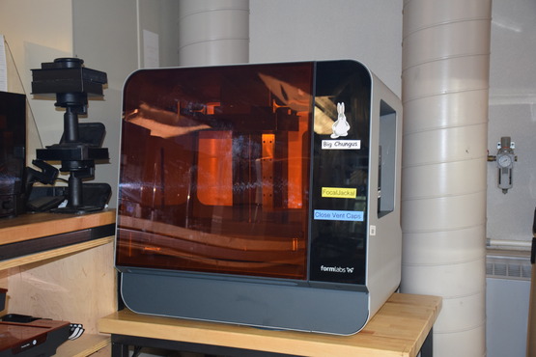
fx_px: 670
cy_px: 178
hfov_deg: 43.6
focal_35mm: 45
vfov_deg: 29.9
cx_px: 268
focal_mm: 30
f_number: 4
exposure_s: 1/60
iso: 1800
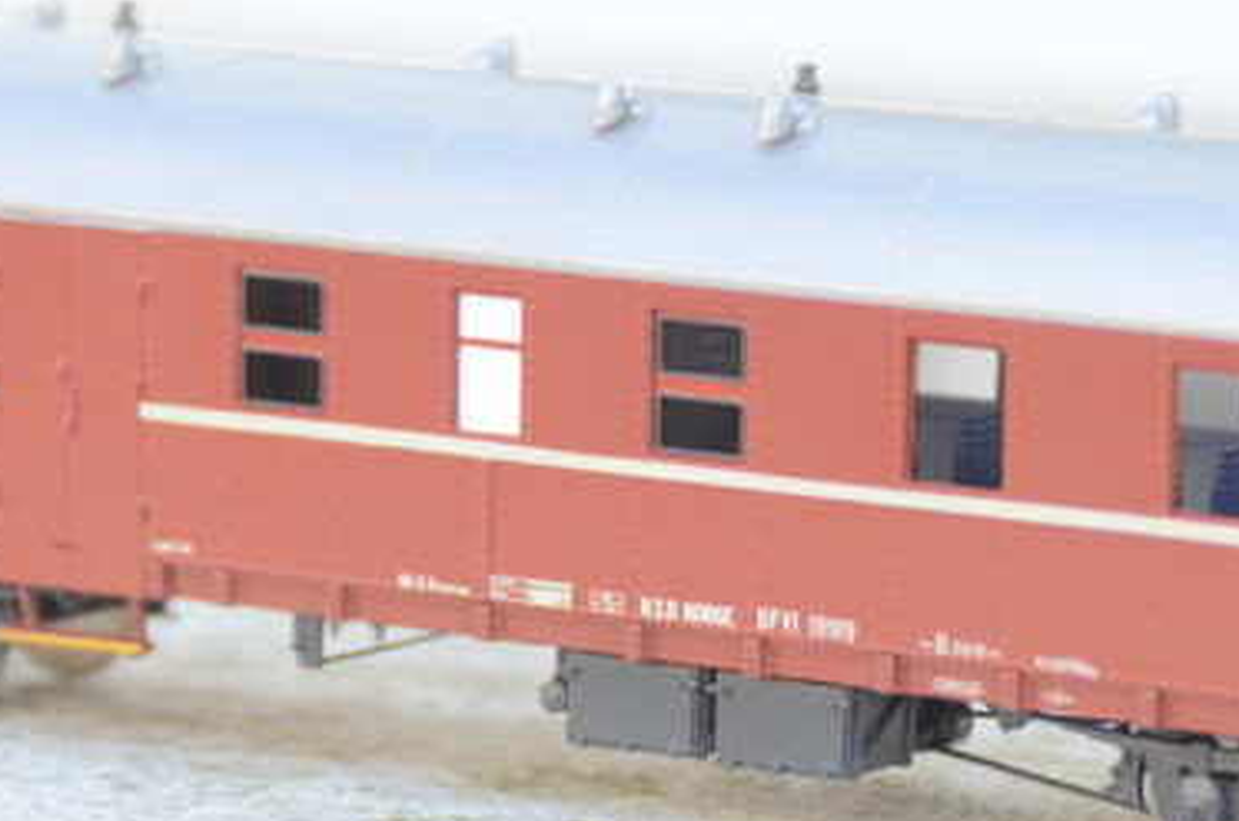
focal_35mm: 267
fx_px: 9182
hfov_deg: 7.7
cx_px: 561
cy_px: 452
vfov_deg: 5.1
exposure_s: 1/250
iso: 720
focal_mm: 65
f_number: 5
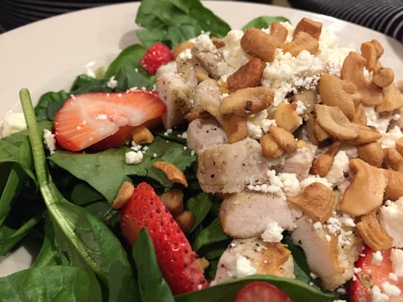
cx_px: 202
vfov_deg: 48.3
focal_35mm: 29
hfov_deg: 61.6
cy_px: 151
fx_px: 338
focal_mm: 4.15
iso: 200
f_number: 2.2
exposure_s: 1/30
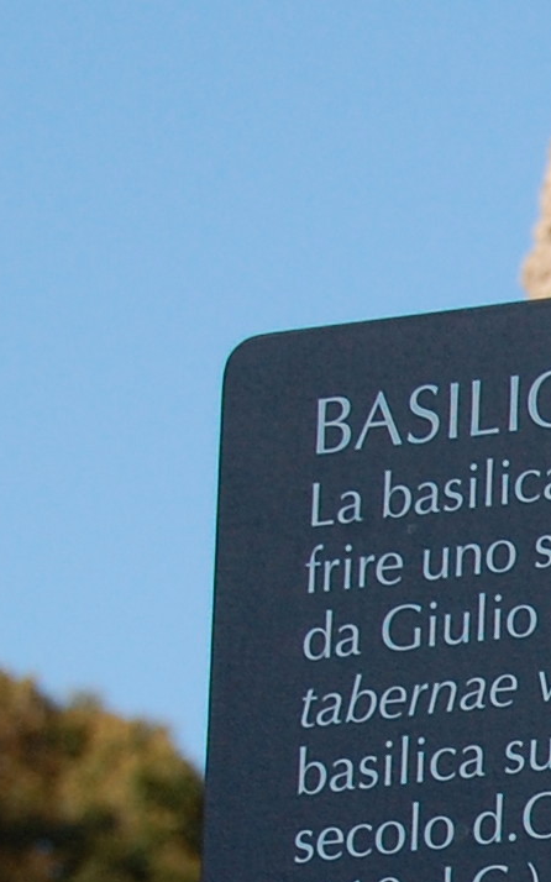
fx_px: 8512
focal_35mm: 354
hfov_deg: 3.6
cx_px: 1795
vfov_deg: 5.9
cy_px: 988
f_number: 10
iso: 400
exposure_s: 1/200
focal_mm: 55
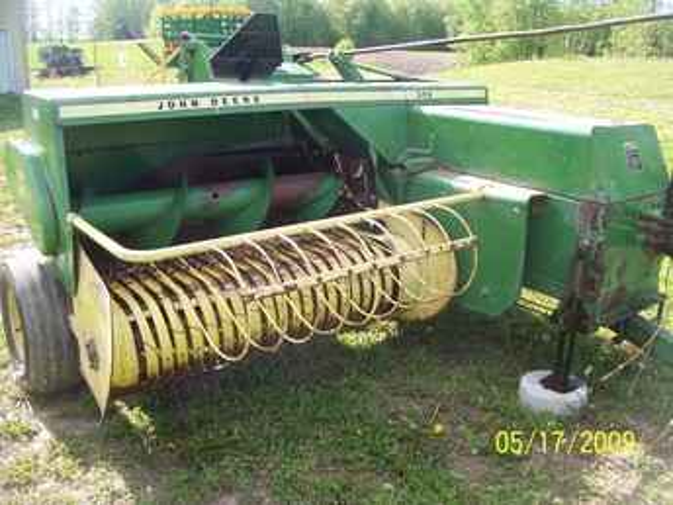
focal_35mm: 34
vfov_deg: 41.8
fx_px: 661
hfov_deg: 54.0
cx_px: 336
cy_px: 252
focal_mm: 5.6
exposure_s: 1/350
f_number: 2.7
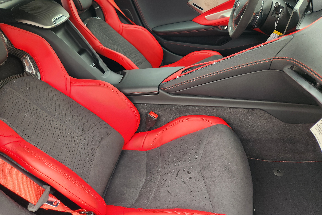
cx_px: 161
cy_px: 98
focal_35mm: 24
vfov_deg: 53.1
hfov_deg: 73.7
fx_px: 215
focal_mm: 5.4
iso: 125
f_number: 1.8
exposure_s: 1/180
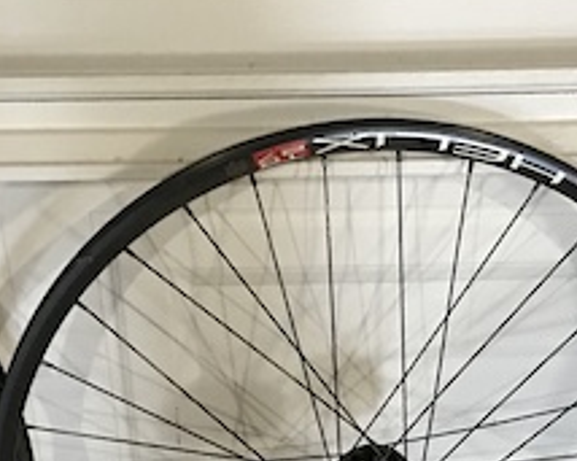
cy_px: 426
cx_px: 364
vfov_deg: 14.9
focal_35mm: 102
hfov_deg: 18.8
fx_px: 1741
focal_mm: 3.99
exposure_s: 1/6
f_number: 1.8
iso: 80
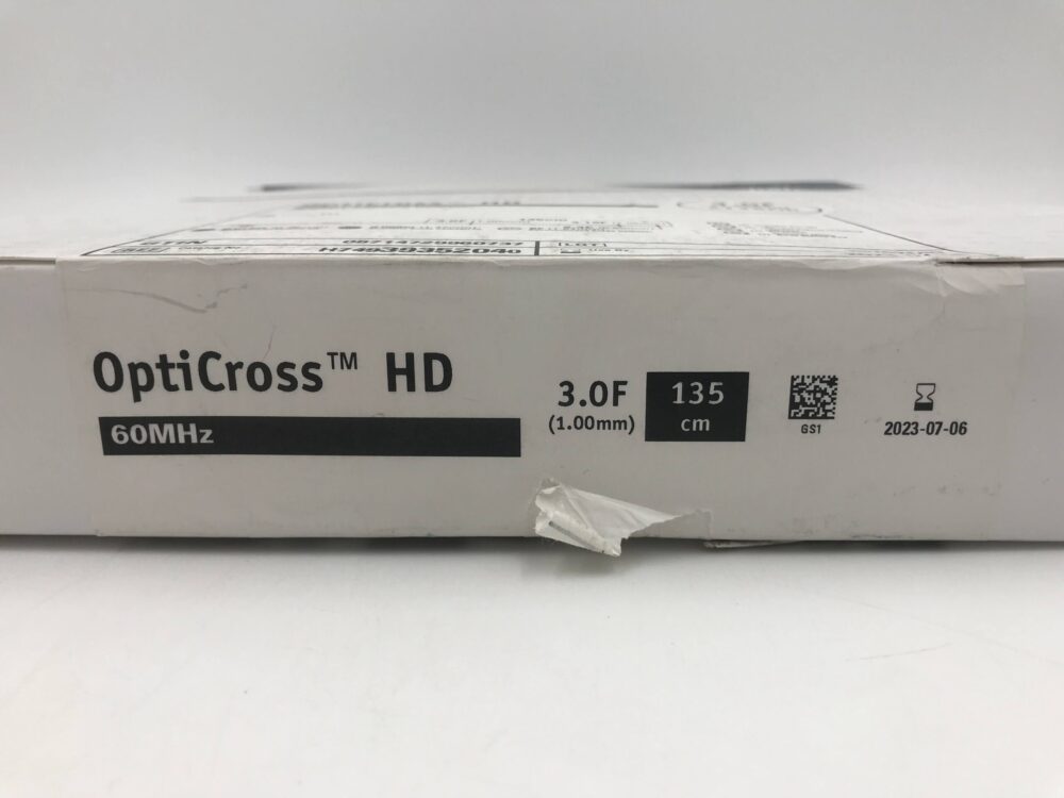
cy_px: 399
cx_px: 532
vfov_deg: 49.7
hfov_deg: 63.4
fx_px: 861
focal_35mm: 28
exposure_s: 1/163
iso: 20
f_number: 1.8
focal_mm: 3.99
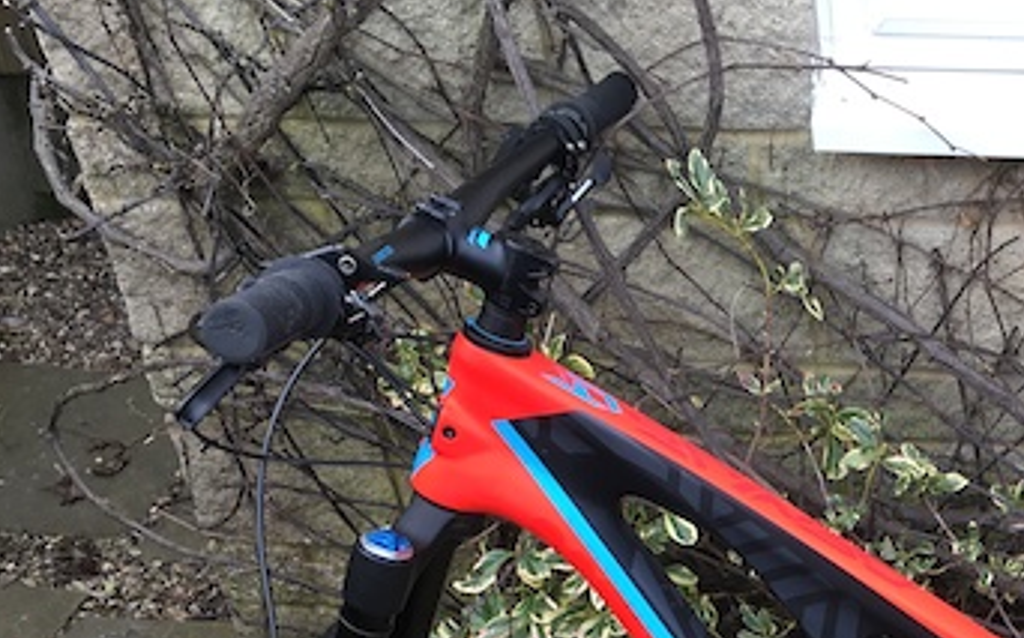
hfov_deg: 27.0
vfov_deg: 17.0
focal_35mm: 72
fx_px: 2007
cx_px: 1036
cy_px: 839
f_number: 2.2
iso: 25
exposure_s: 1/100
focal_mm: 4.15
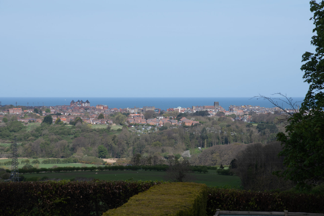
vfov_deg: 8.9
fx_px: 1395
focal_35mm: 155
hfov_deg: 13.3
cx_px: 162
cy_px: 108
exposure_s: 1/200
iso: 100
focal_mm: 155
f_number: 11
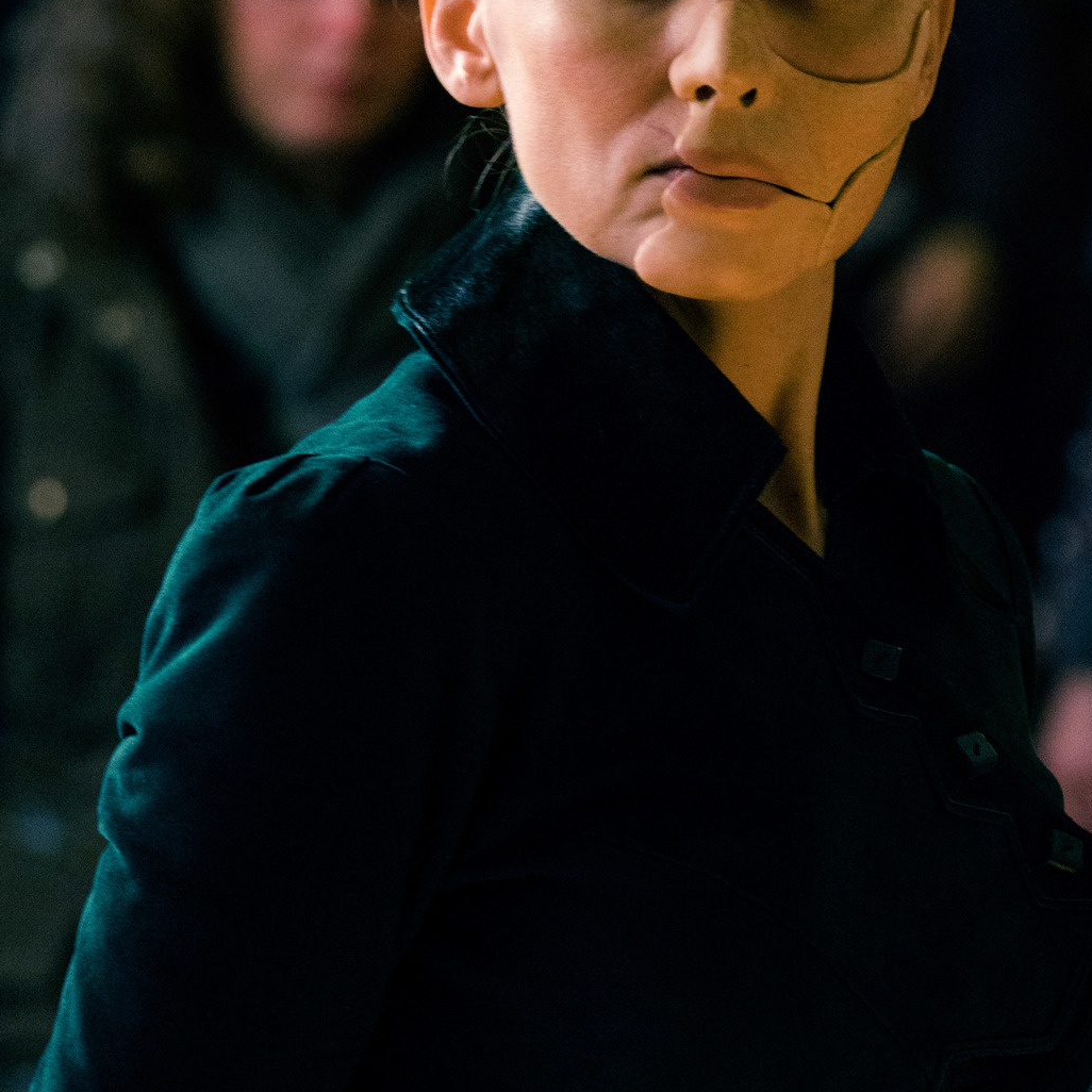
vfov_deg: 5.2
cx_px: 580
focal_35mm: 336
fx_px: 11992
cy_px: 574
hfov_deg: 5.2
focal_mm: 132
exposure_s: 1/100
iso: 1600
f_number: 4
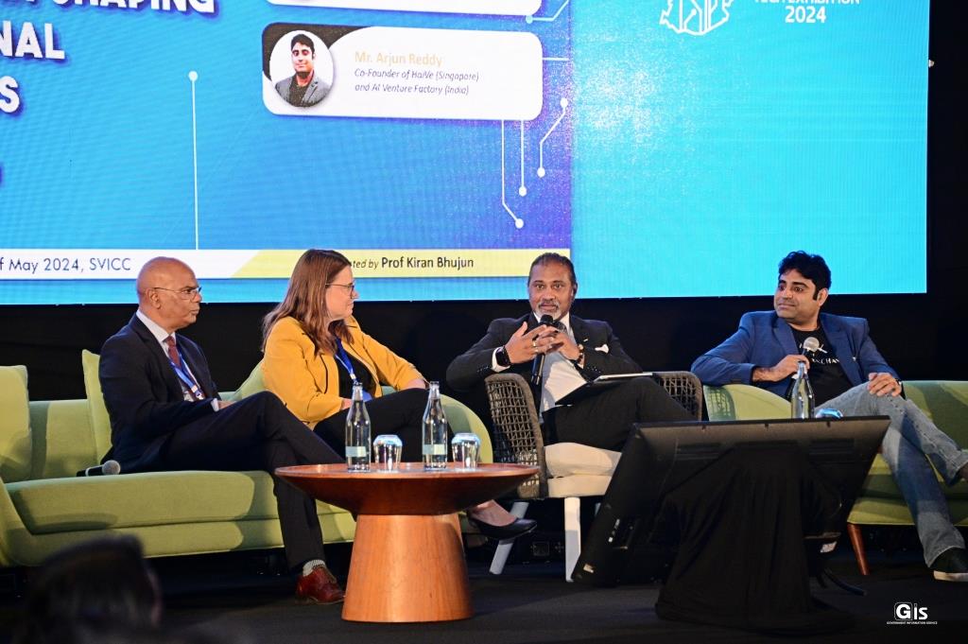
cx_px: 484
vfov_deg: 9.4
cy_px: 322
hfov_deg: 14.2
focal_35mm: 145
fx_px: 3896
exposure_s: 1/200
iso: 3200
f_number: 5.6
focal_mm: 145
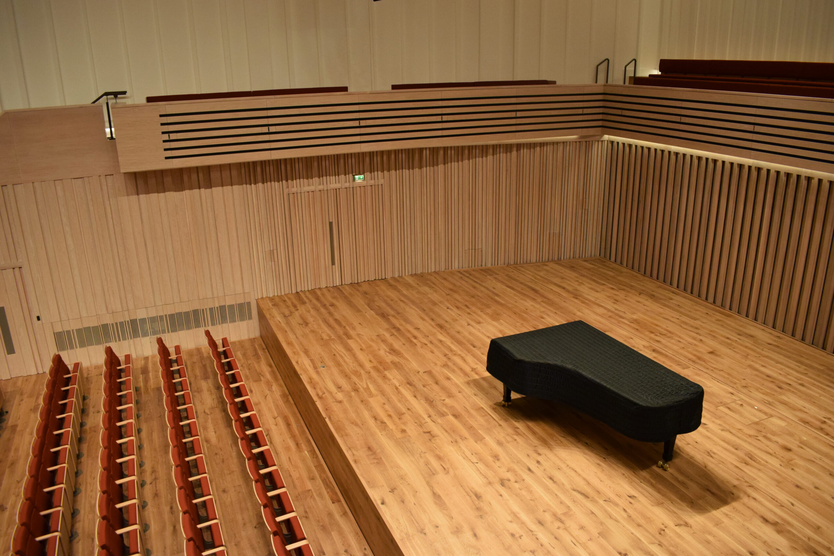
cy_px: 278
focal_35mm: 27
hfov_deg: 67.4
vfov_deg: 47.9
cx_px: 417
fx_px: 625
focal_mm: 18
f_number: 5.6
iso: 1600
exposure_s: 1/125
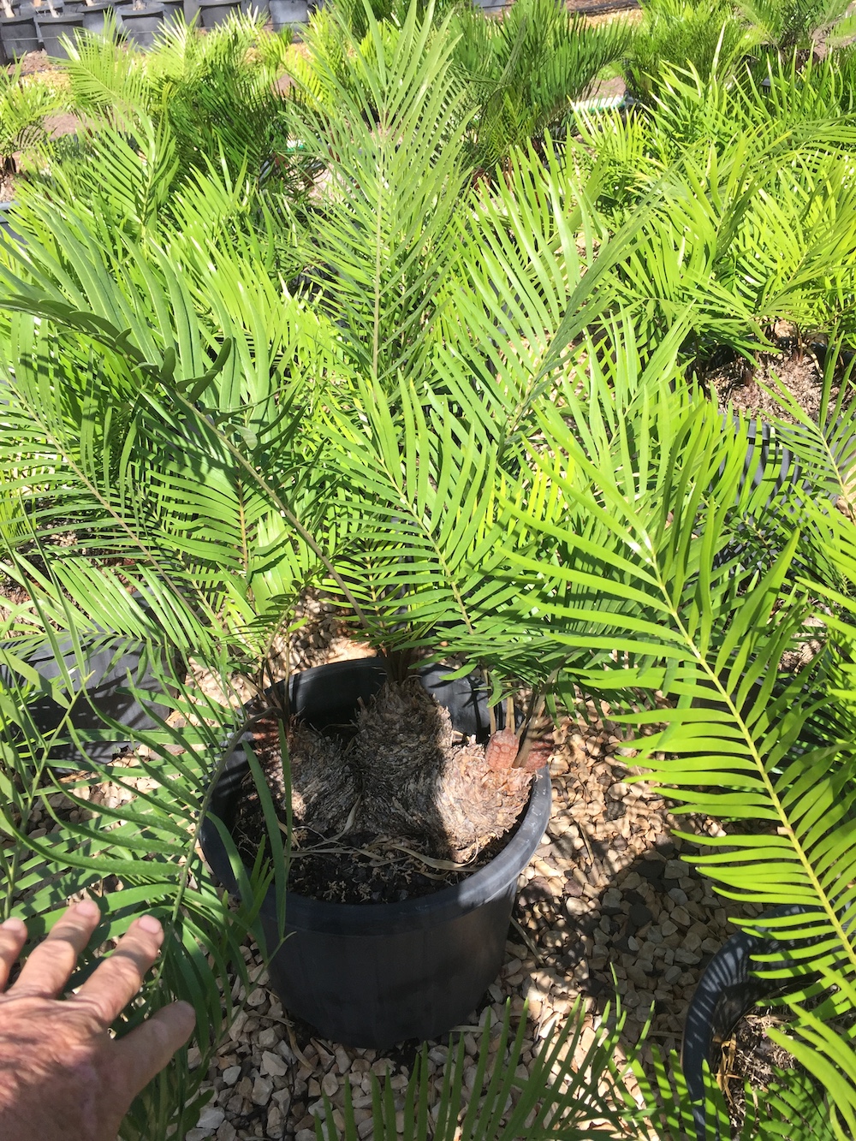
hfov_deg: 48.2
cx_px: 428
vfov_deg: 61.7
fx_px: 956
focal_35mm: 29
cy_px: 570
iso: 32
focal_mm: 4.15
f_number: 2.2
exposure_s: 1/648
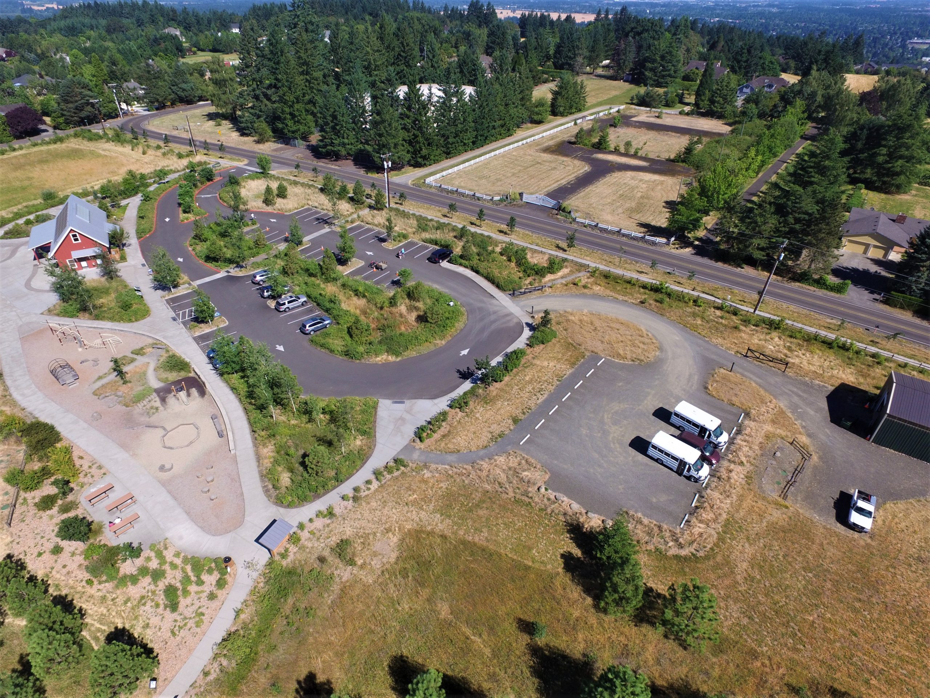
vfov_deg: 66.0
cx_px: 465
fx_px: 537
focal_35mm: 20
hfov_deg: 81.7
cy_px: 349
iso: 100
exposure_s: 1/929
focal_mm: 3.61
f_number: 2.8
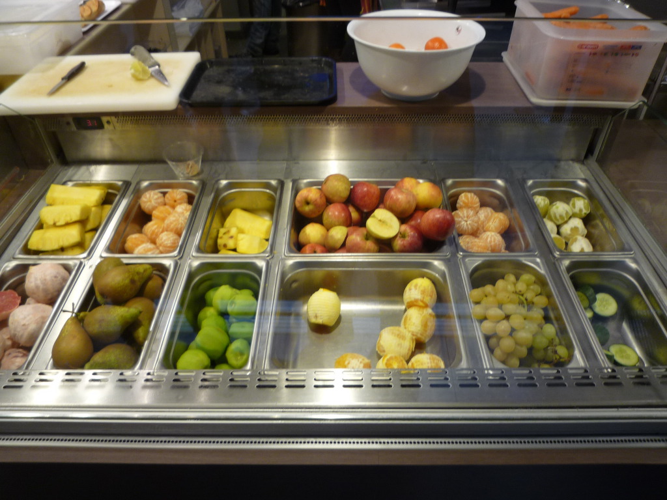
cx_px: 334
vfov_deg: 54.9
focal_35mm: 25
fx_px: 482
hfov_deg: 69.4
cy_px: 250
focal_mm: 4.4
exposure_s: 1/50
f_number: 2.8
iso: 100
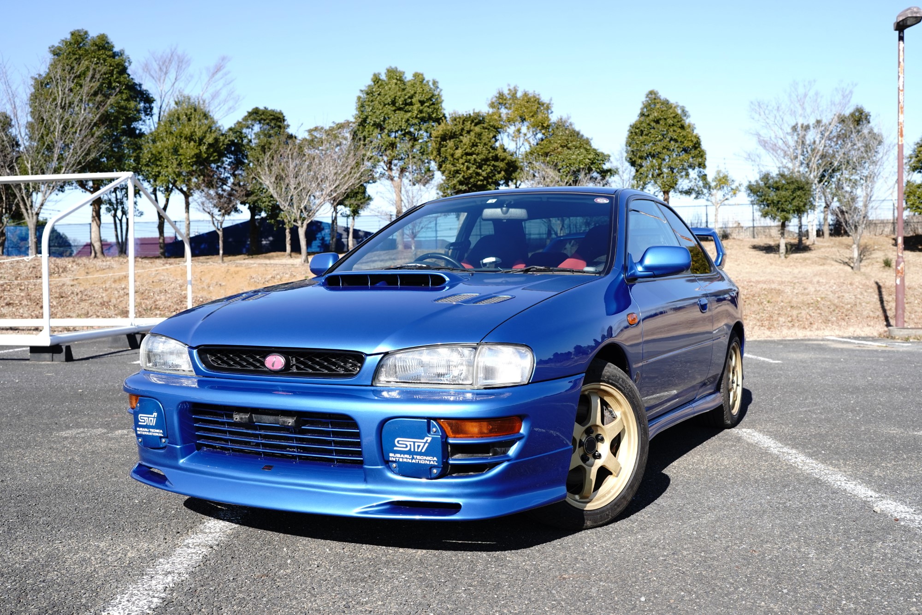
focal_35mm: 35
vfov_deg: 37.8
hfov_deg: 54.4
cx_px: 461
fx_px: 896
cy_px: 308
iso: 400
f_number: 5.6
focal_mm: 35
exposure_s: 1/1250
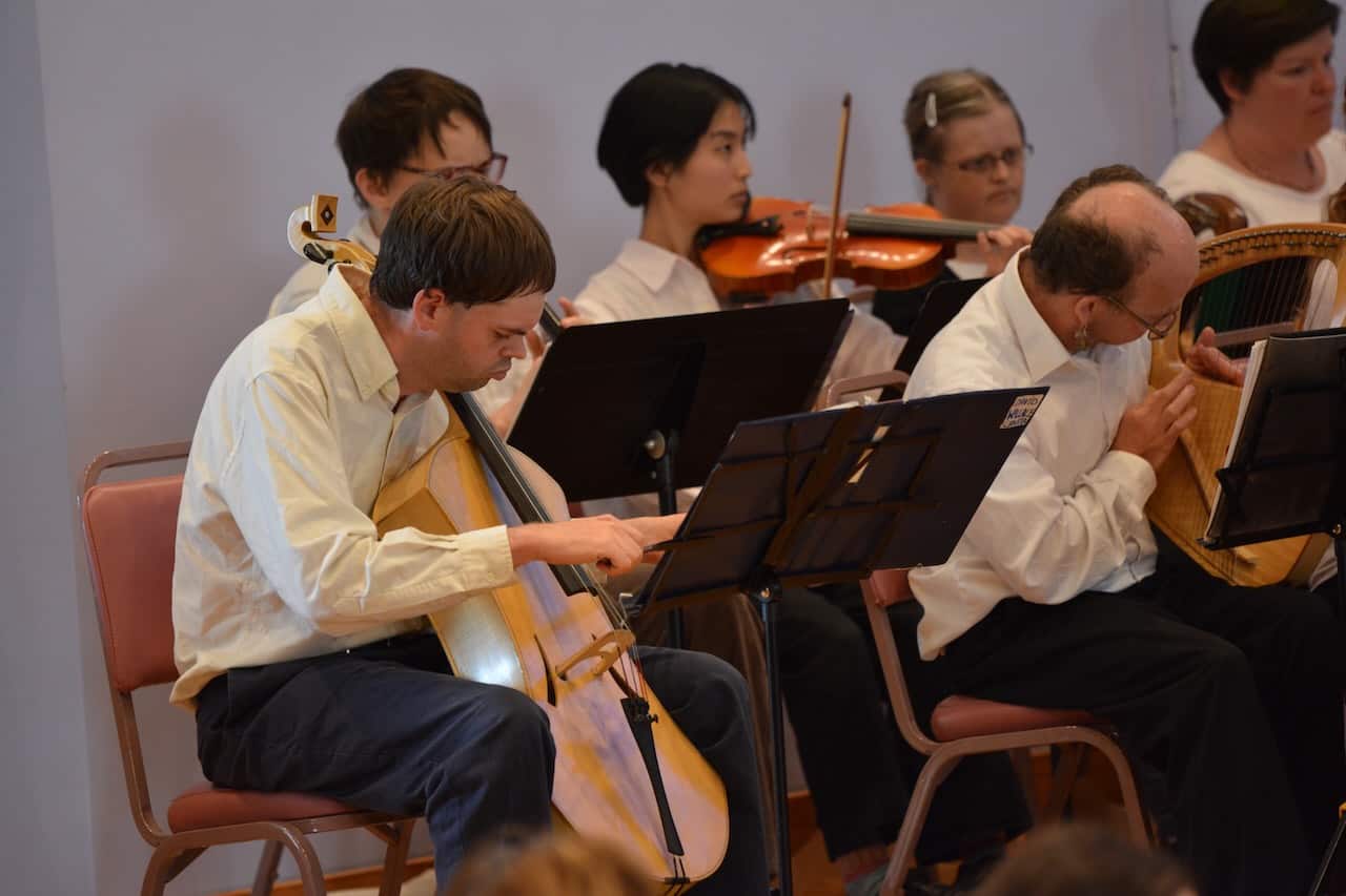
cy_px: 448
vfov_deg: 4.6
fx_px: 11214
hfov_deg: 6.9
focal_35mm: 300
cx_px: 673
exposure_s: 1/50
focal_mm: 200
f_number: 2.8
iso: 1250
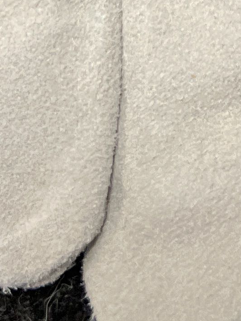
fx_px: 1374
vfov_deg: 11.1
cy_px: -467
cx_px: 141
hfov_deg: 10.0
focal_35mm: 148
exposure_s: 1/104
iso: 125
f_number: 1.5
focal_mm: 5.7
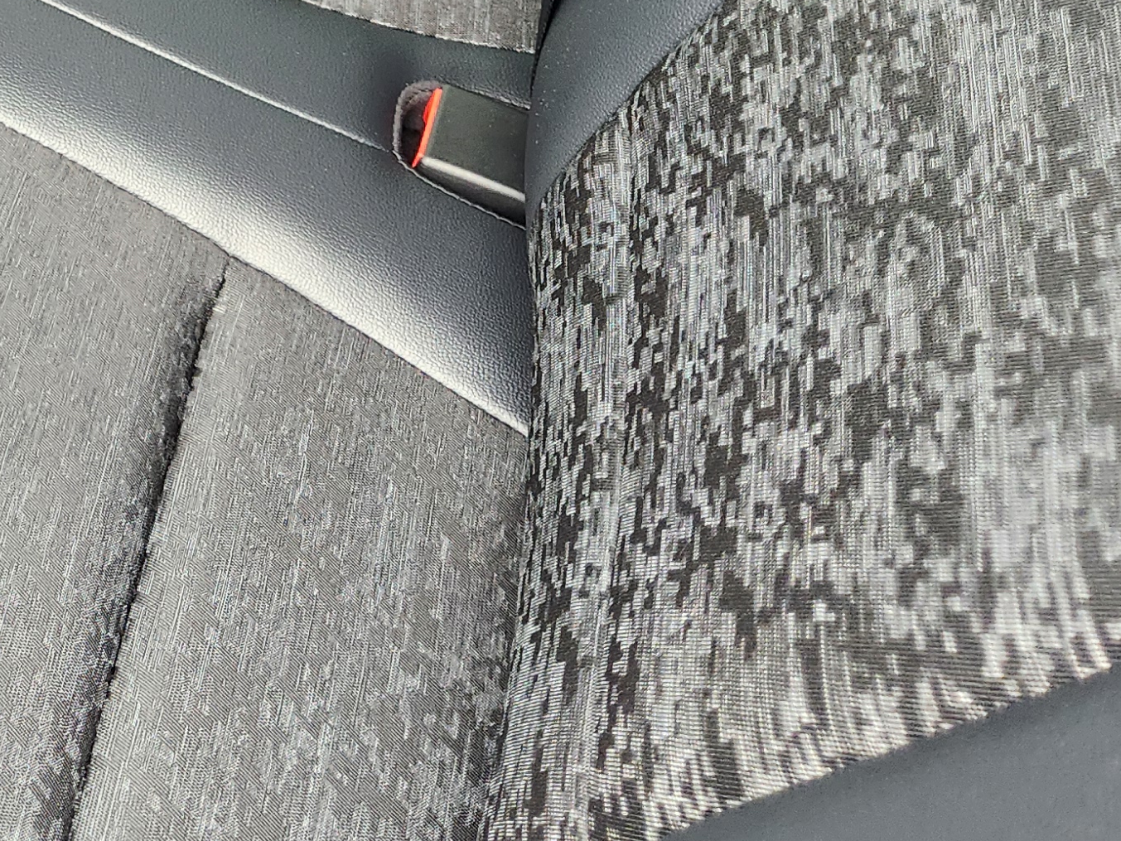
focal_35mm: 68
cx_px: -273
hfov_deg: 25.3
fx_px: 2202
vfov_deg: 20.0
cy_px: -225
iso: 200
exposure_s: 1/180
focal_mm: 5.4
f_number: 1.8
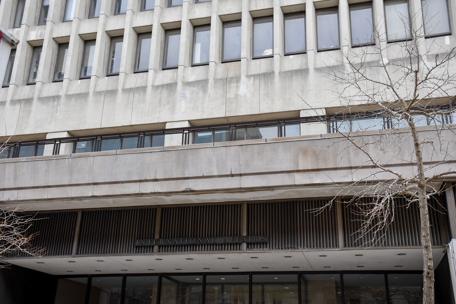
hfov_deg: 49.6
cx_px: 228
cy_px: 152
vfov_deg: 34.2
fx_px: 494
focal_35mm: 39
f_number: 5.6
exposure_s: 1/250
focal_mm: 26
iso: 400
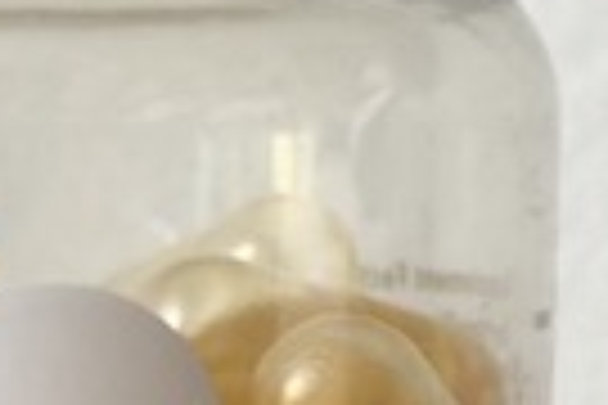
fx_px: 2736
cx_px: -32
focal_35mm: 162
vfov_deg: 8.3
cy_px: 596
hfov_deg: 12.5
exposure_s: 1/24
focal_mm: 4
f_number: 1.8
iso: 40
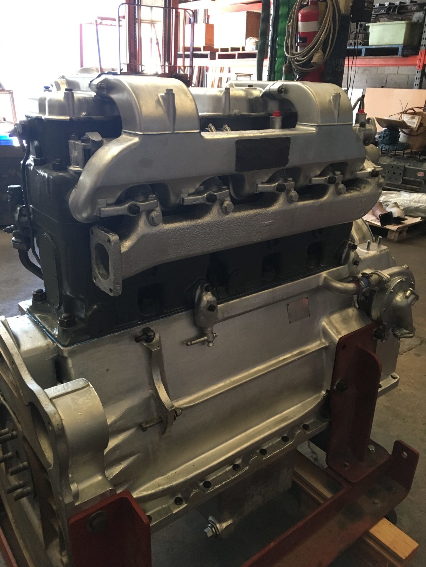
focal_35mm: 29
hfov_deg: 48.2
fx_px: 476
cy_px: 284
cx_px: 213
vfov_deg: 61.7
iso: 200
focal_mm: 4.15
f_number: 2.2
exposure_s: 1/33
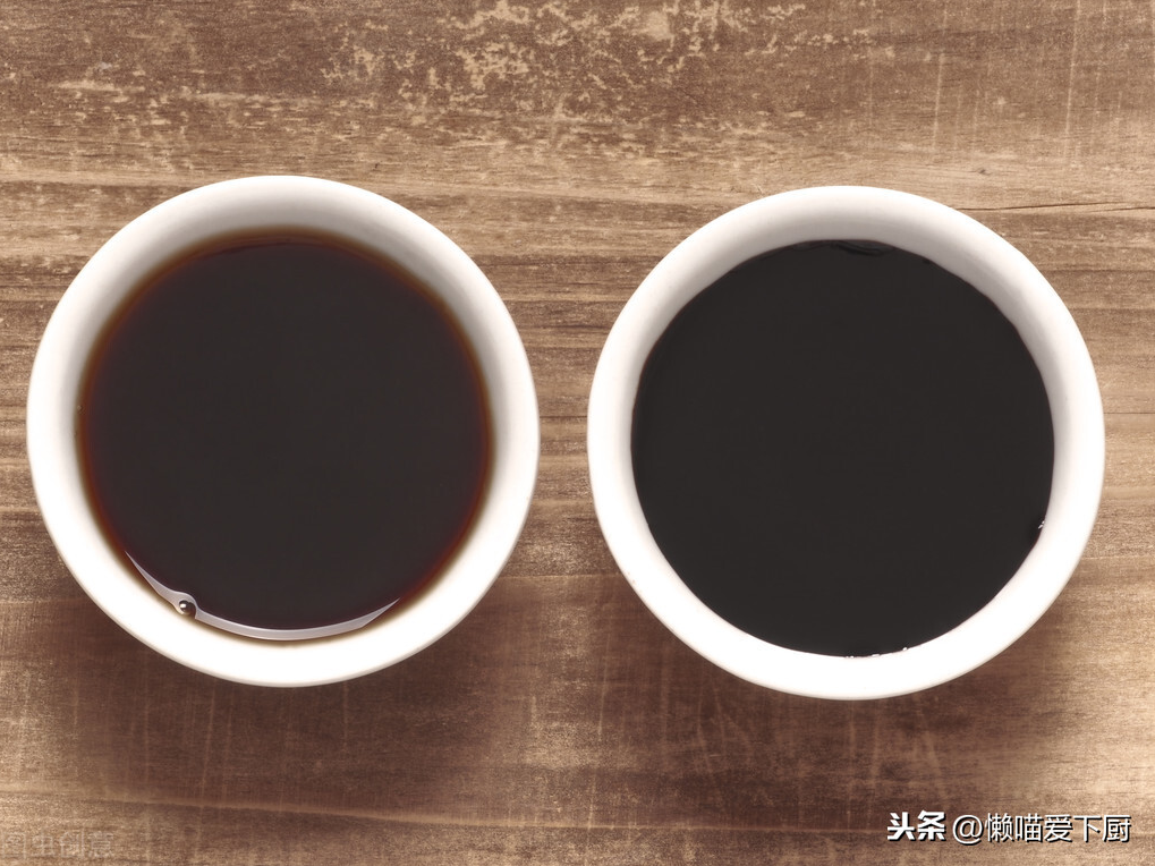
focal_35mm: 201
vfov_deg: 7.4
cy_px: 433
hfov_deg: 9.8
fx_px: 6706
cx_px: 576
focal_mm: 100
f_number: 20
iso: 200
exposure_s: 1/160
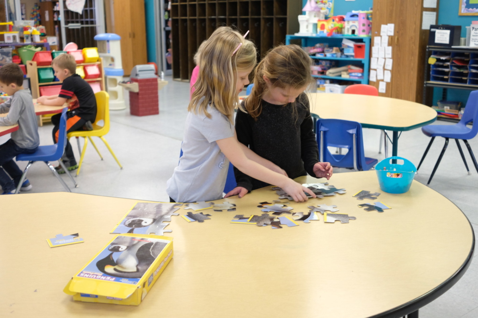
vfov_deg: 32.6
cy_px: 159
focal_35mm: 41
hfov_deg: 47.4
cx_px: 239
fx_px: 544
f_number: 3.2
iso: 1250
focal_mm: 27
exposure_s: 1/125
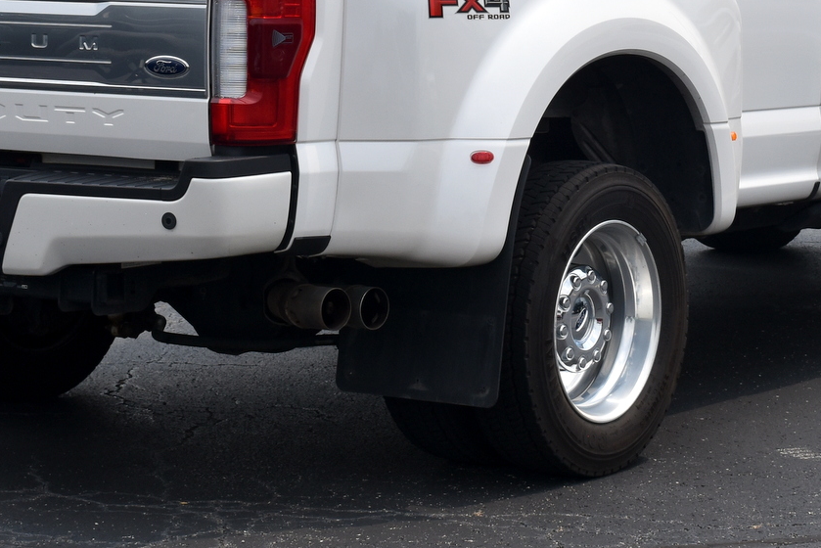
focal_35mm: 120
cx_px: 476
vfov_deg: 11.4
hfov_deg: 17.0
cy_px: 106
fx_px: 2741
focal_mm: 35
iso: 200
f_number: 8
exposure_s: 1/250
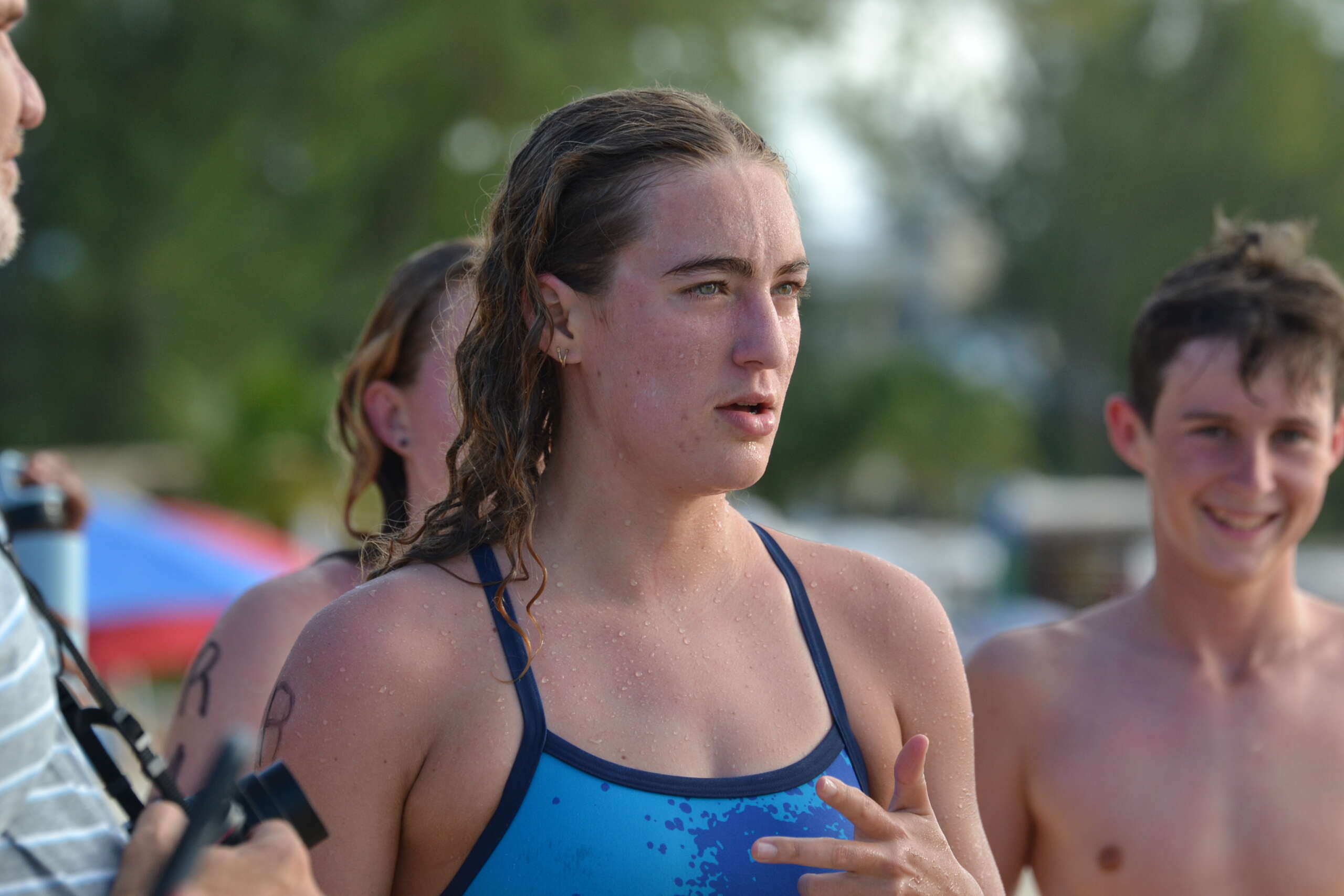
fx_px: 7840
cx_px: 672
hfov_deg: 9.8
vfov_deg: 6.5
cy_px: 448
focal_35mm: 210
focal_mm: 140
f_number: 4.5
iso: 400
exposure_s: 1/1000
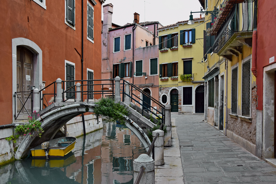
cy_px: 92
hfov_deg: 53.1
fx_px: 276
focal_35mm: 36
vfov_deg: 36.9
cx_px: 138
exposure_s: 1/160
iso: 400
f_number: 6.3
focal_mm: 24
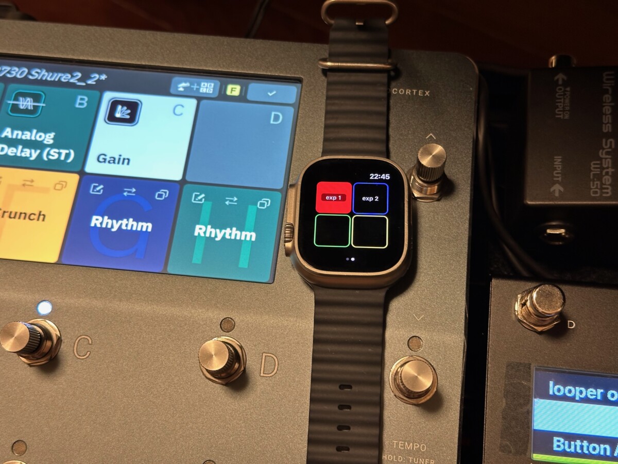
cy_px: 232
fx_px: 857
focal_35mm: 48
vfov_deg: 30.3
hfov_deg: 39.7
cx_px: 309
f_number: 1.78
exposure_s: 1/50
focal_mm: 6.86
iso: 125
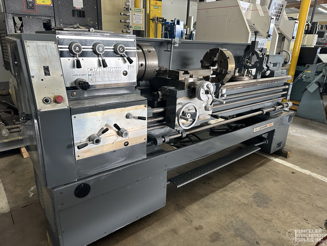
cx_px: 164
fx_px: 227
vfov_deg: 56.8
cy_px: 123
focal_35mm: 24
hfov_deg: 71.6
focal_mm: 6.86
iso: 200
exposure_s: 1/121
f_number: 1.78
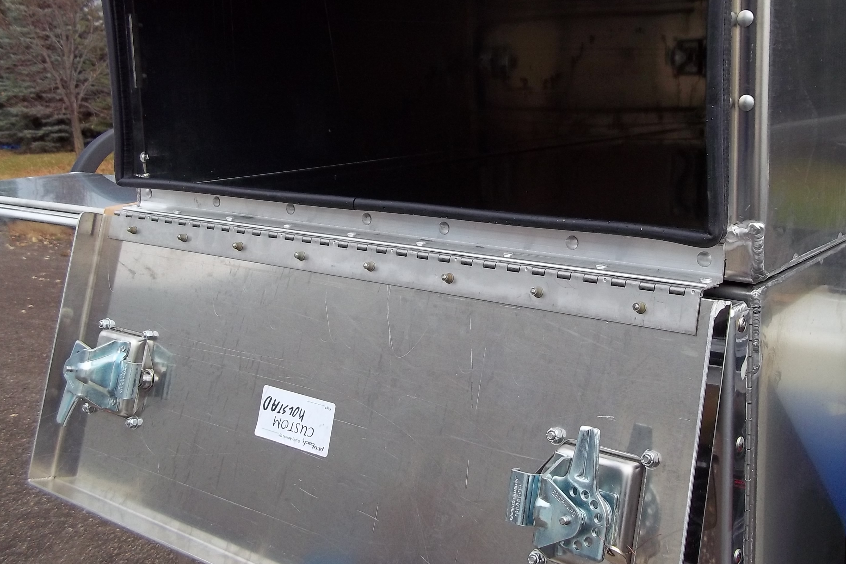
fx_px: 963
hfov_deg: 47.3
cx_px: 465
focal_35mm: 41
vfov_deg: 32.5
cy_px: 225
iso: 80
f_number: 2.9
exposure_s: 1/500
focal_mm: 5.7
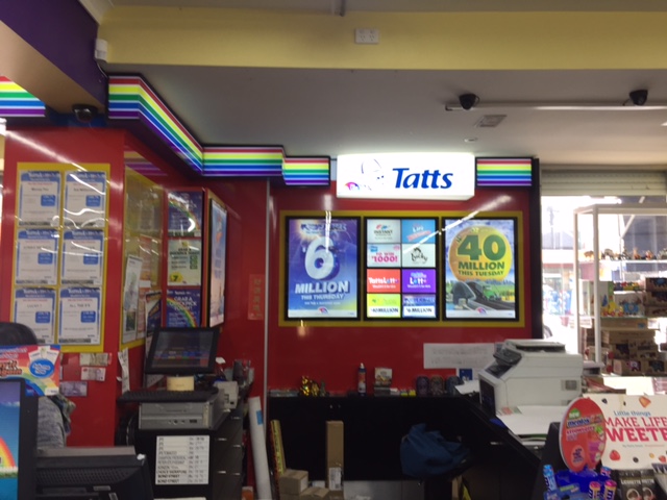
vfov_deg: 48.2
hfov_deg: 61.7
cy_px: 250
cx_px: 334
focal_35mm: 29
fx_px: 559
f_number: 2.2
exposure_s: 1/50
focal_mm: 4.15
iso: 40
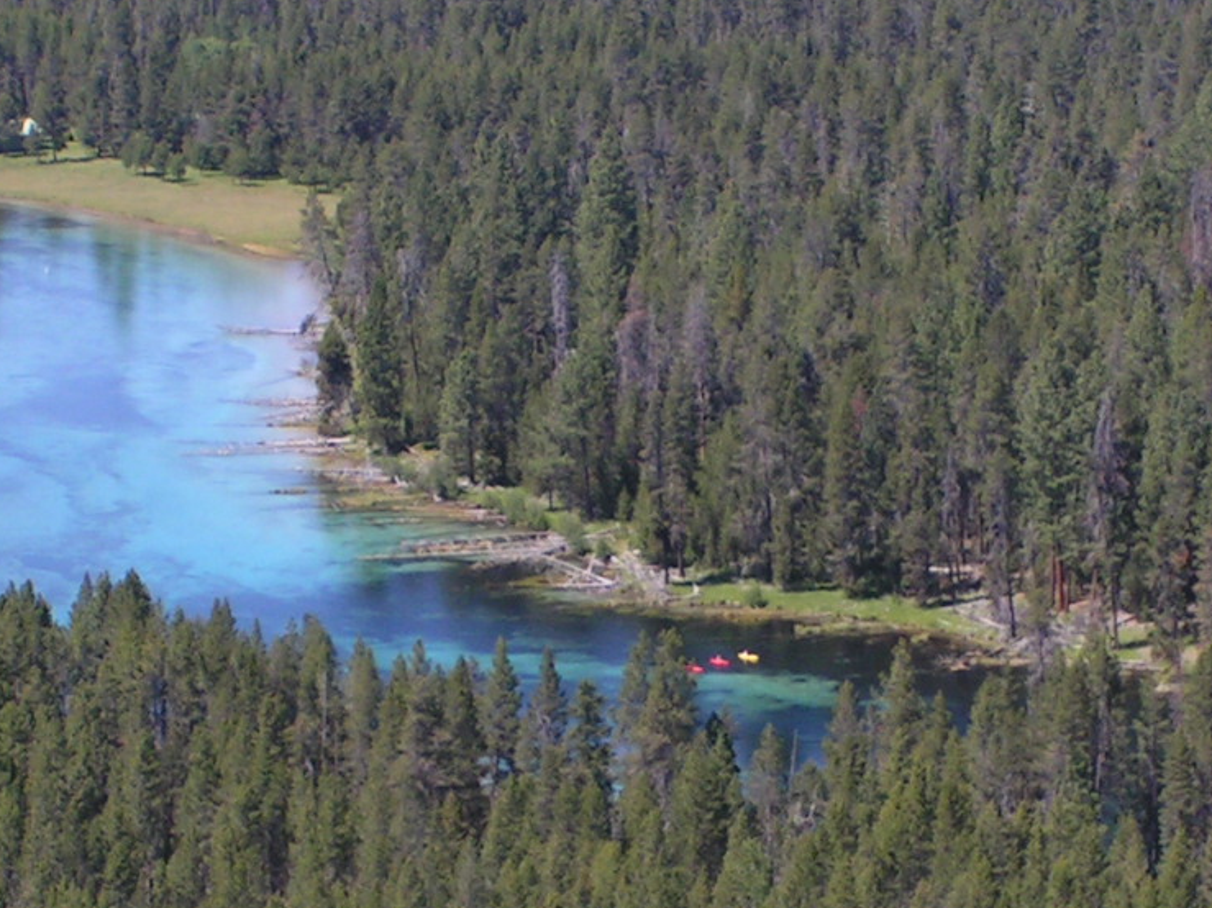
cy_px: 683
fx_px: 5986
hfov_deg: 11.6
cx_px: 791
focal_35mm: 171
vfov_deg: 8.7
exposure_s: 1/200
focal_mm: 12.1
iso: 50
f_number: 5.6
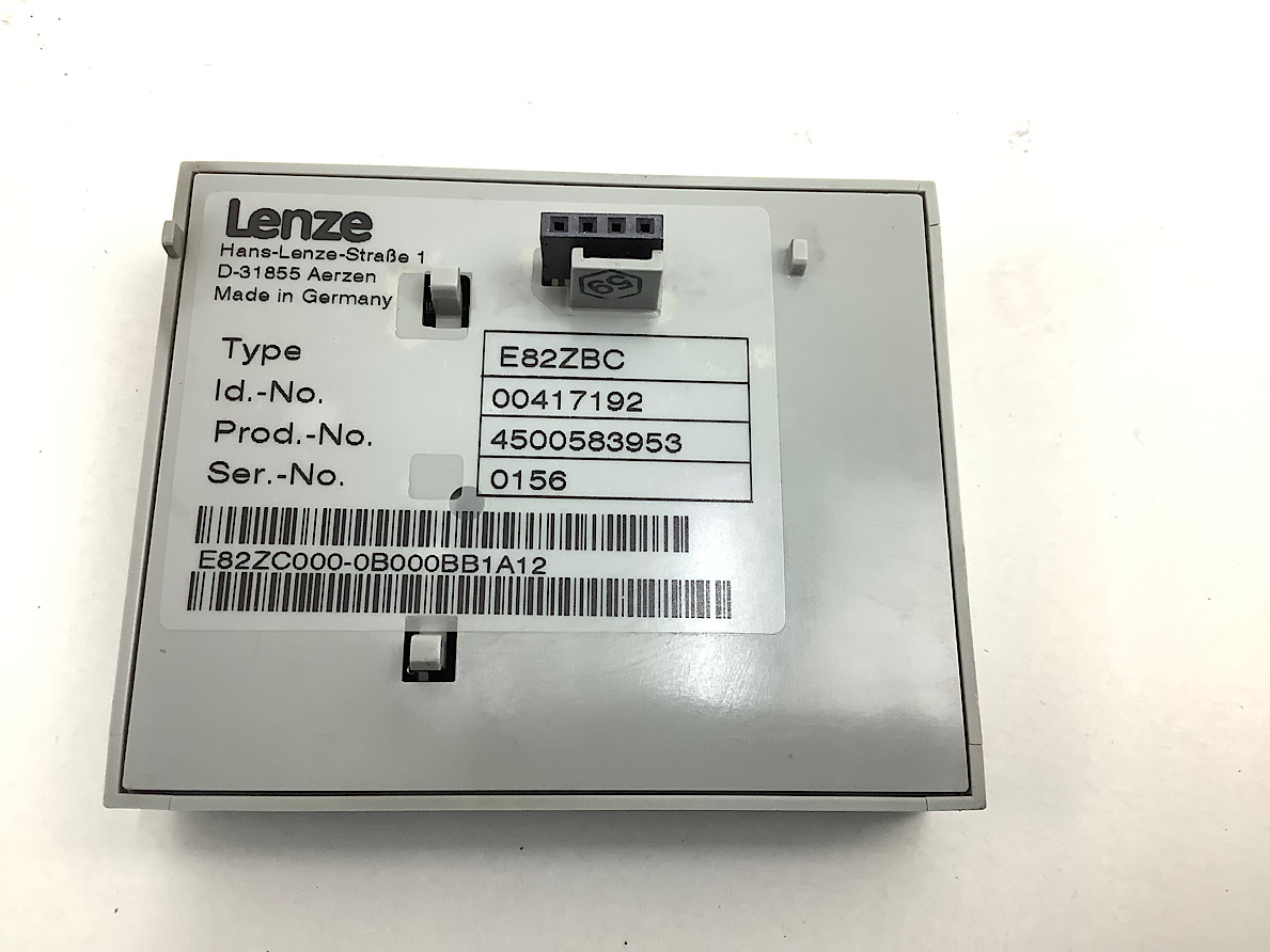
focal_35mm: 31
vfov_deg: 45.4
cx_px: 635
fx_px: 1137
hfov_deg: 58.3
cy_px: 476
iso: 160
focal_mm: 3.3
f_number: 2.4
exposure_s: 1/50
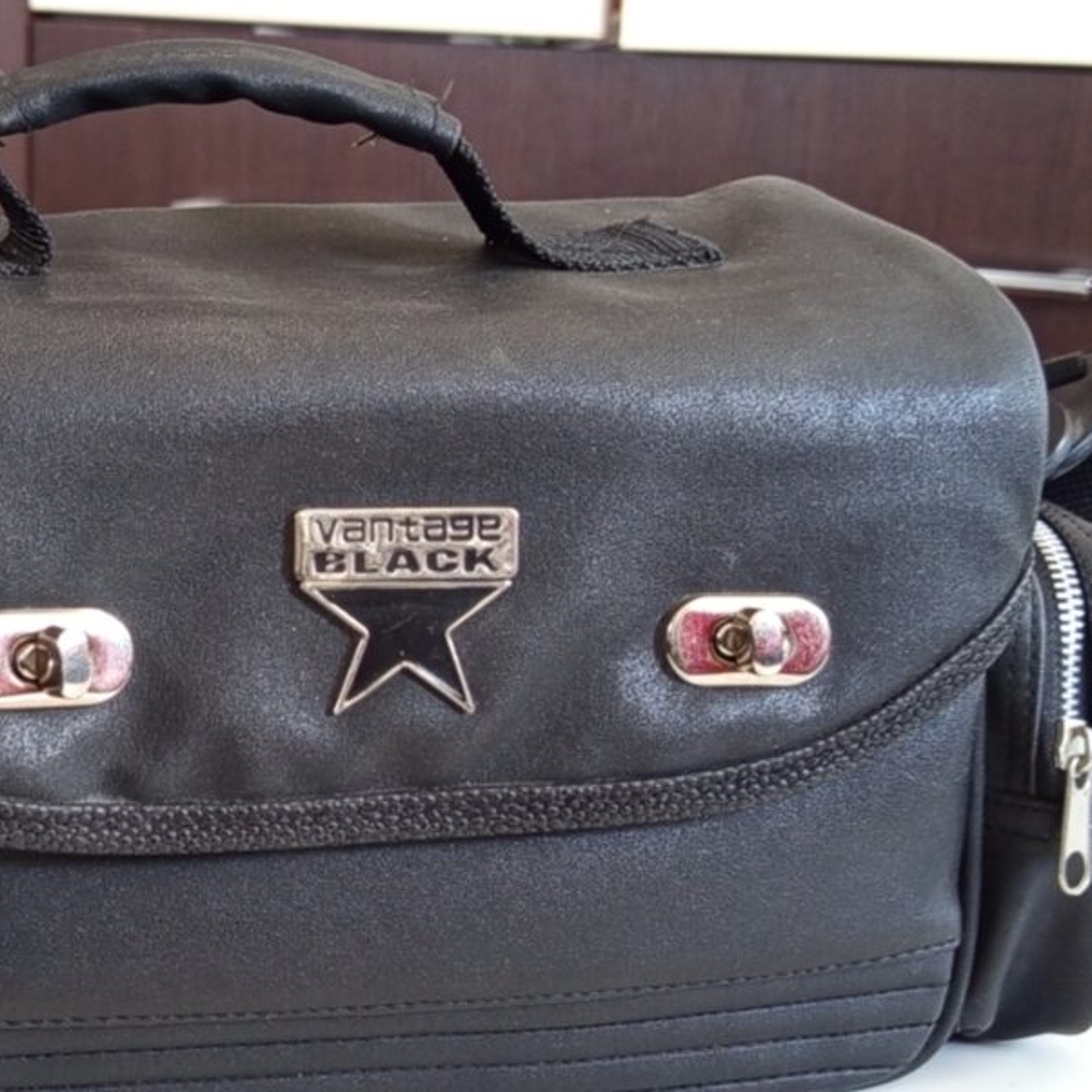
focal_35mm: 75
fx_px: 2677
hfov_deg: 22.8
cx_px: 253
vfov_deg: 23.0
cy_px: 626
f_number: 1.7
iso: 583
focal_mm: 5.24
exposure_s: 1/33.3
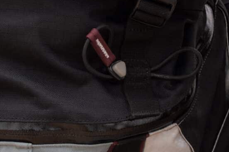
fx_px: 4650
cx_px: 13
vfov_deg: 1.9
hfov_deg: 2.8
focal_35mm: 731
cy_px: -17
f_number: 5.6
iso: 100
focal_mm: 105
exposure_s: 1/200
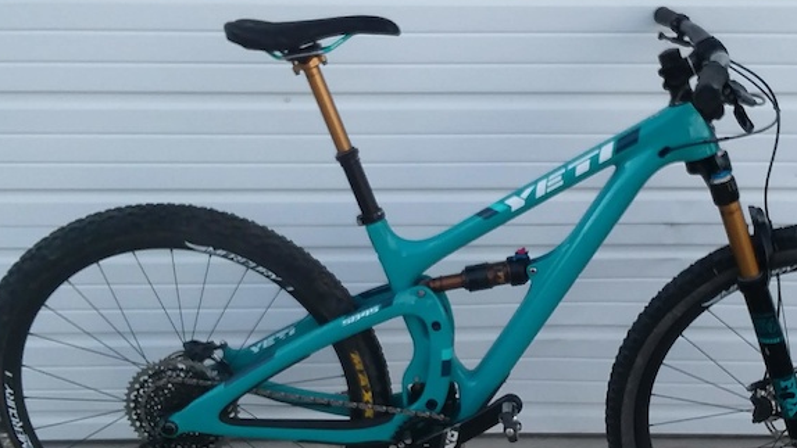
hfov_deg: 45.8
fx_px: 930
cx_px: 515
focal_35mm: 44
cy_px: 307
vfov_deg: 26.9
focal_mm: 2.47
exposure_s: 1/145
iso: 40
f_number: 1.9
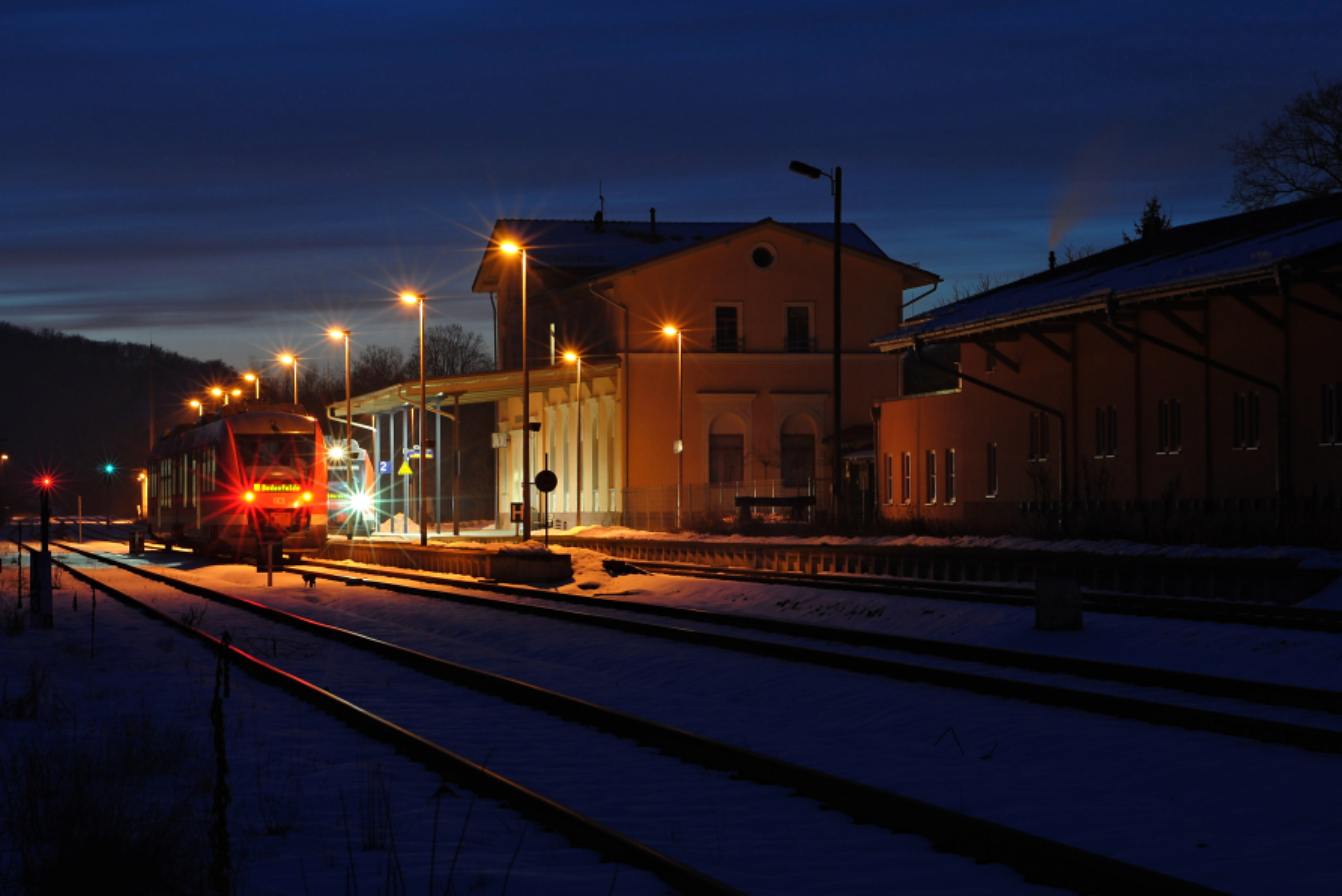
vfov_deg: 16.3
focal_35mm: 84
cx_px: 642
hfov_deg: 24.2
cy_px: 452
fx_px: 3132
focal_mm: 50
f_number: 9
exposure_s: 13
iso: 100
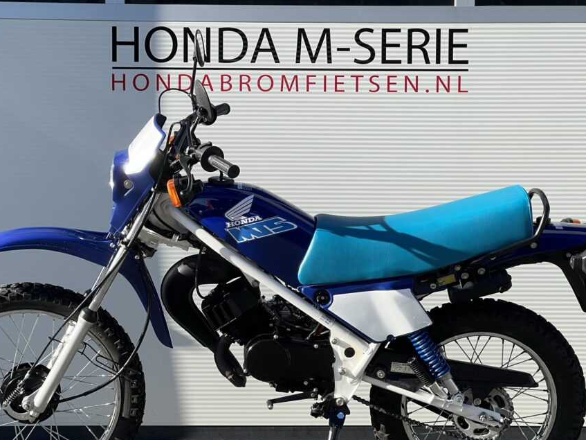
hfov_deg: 20.2
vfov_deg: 15.2
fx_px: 1642
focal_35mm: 97
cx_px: 261
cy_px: 271
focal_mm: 9
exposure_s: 1/369
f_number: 2.8
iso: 32
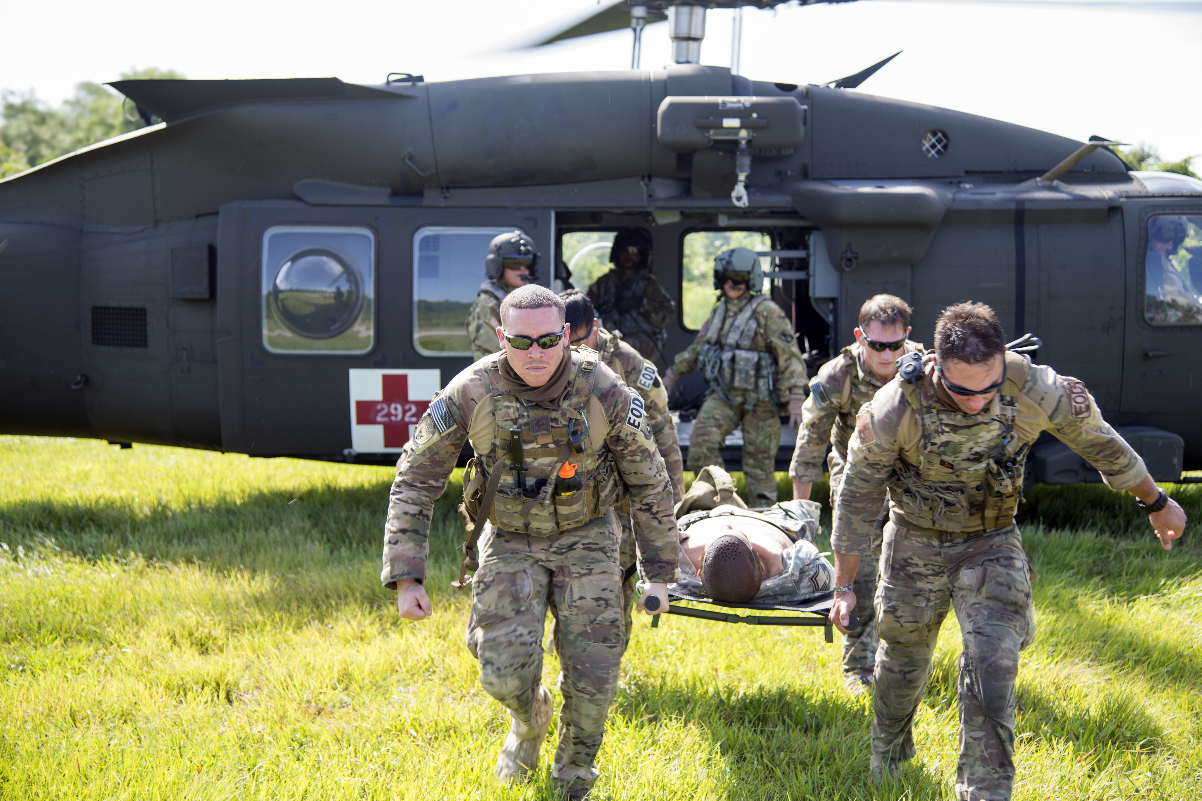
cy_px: 400
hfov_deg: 36.2
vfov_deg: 24.6
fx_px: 1836
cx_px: 601
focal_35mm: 55
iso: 100
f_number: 4
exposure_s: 1/125
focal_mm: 55
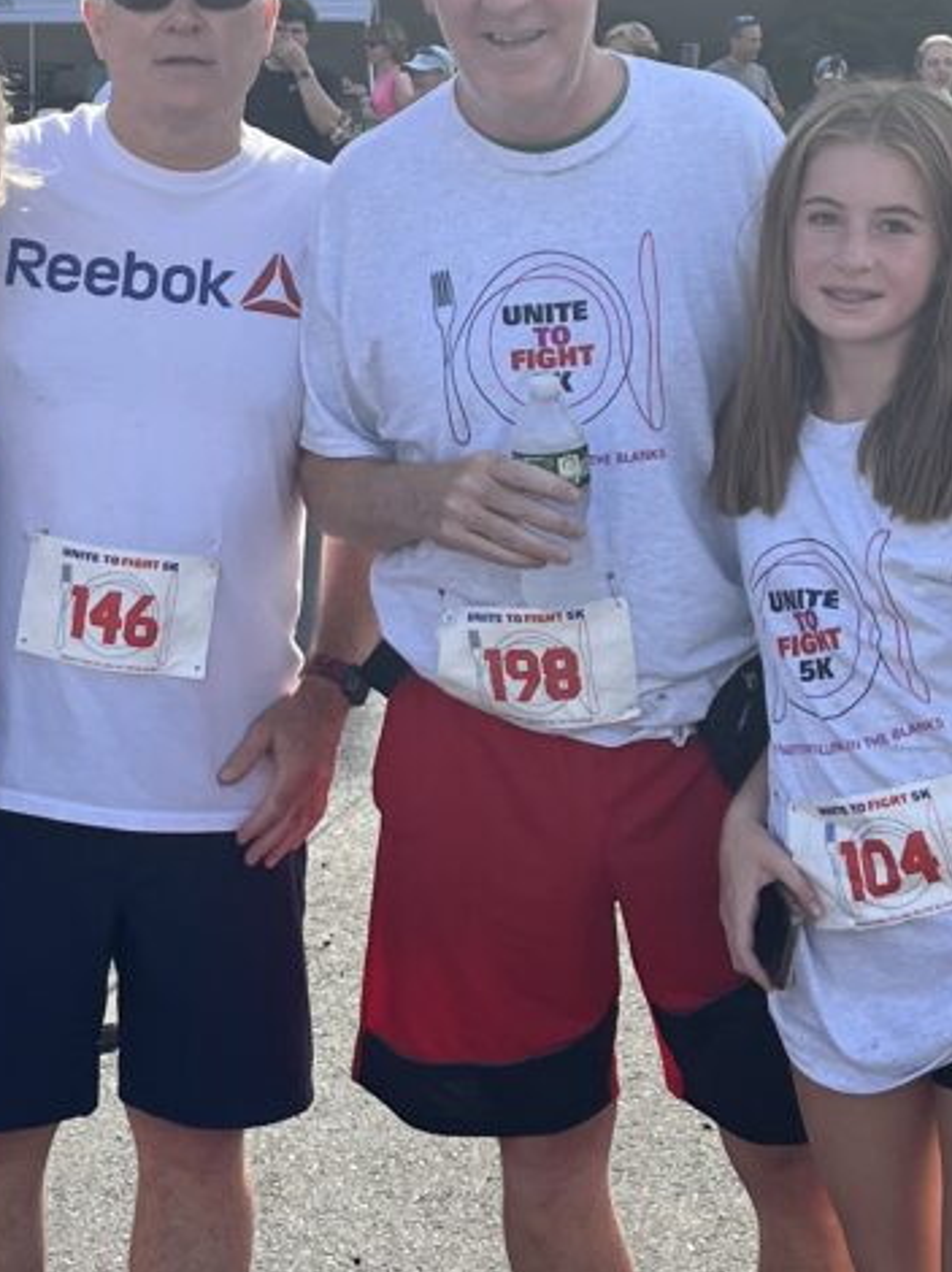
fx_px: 3120
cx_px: 395
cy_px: 276
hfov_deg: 17.3
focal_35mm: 85
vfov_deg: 22.7
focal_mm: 5.1
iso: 50
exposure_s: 1/3413
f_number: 1.6
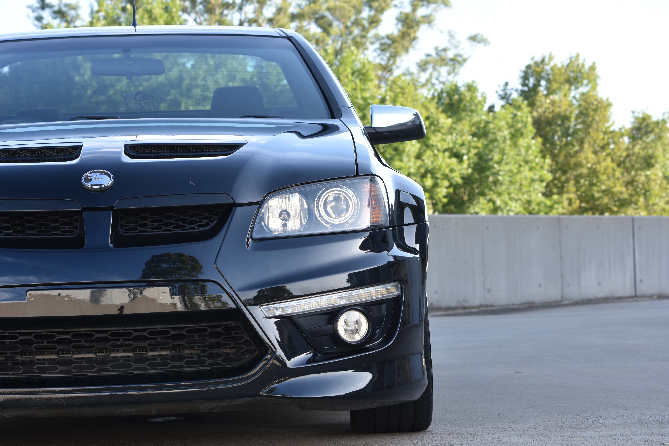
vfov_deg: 13.0
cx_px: 334
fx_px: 1951
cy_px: 223
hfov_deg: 19.5
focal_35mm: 105
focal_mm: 70
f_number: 8
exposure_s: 1/125
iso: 180
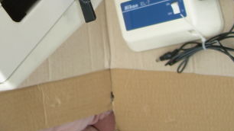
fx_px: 471
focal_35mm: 76
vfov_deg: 15.4
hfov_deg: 27.6
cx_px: 68
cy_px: -22
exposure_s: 1/50.4
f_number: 2.8
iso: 50
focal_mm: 6.3
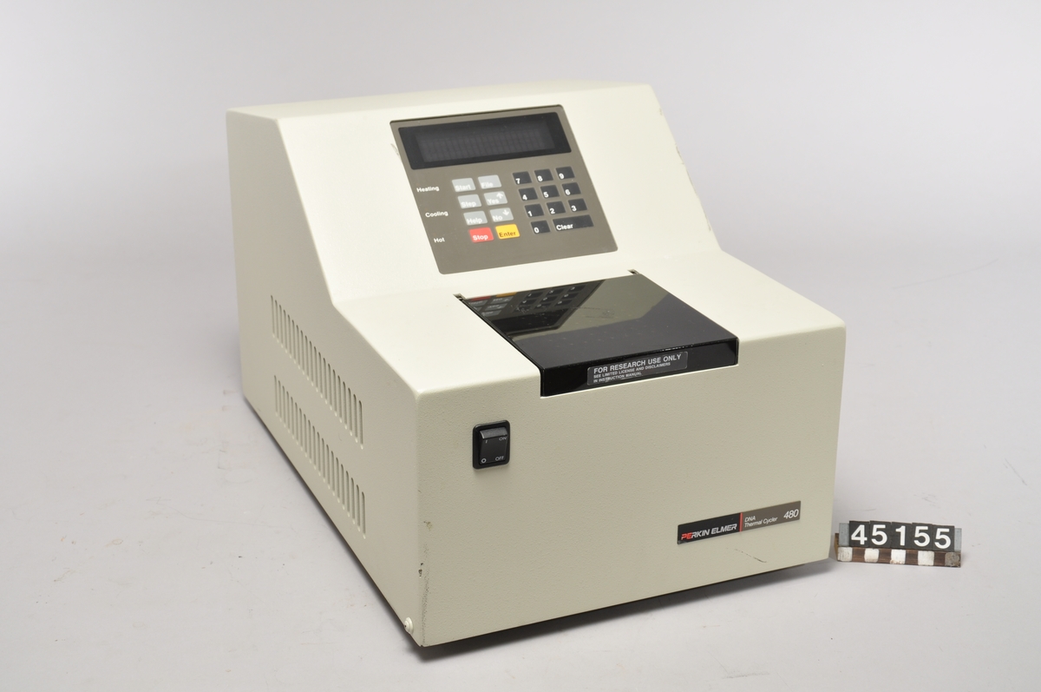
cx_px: 520
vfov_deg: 23.7
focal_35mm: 57
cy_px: 346
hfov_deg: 35.1
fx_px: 1646
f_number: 9
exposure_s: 1/3
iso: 200
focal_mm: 38
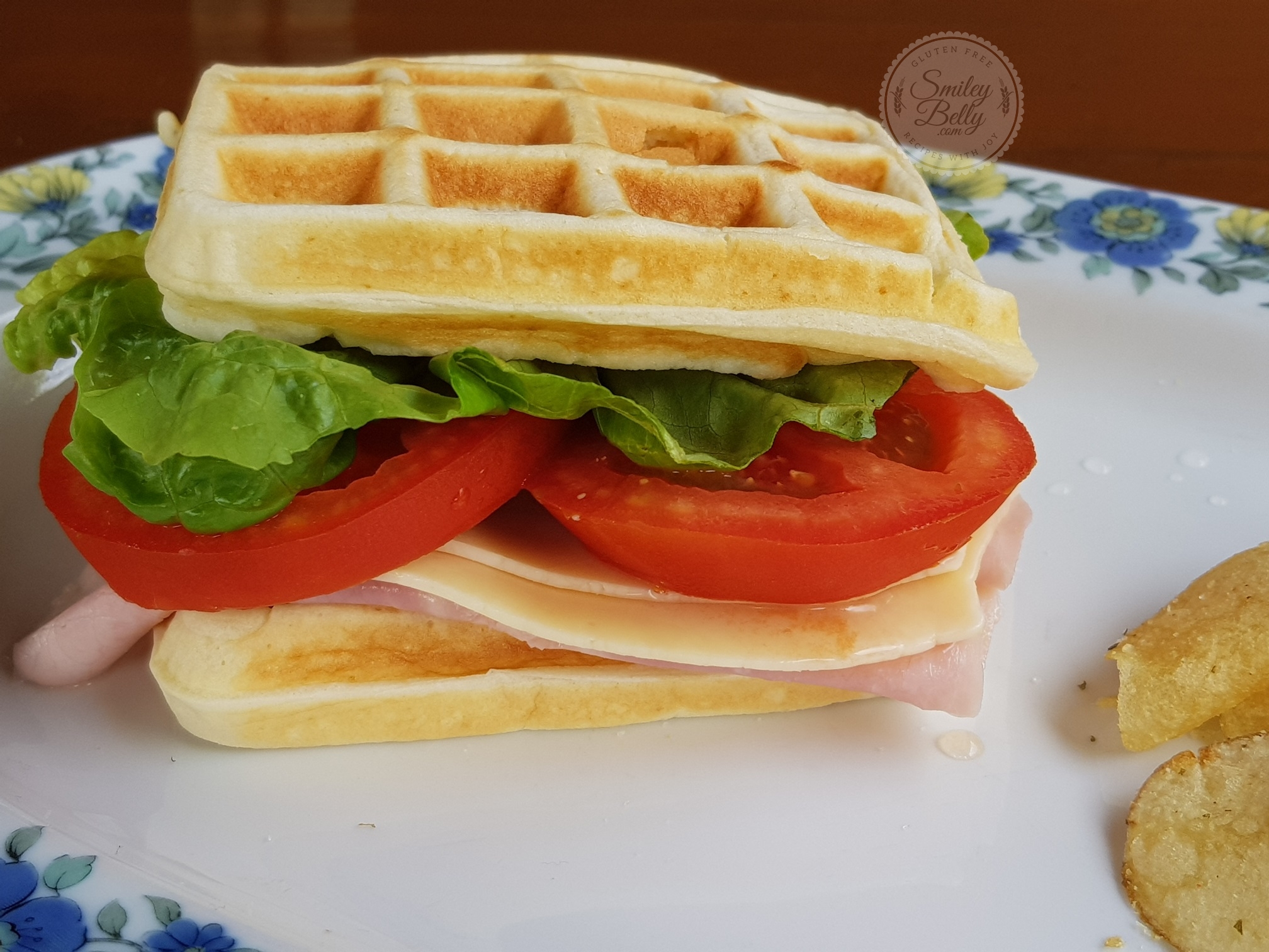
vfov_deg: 53.1
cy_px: 476
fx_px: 953
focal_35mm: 26
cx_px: 634
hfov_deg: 67.3
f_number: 1.7
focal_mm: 4.3
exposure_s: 1/247
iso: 40
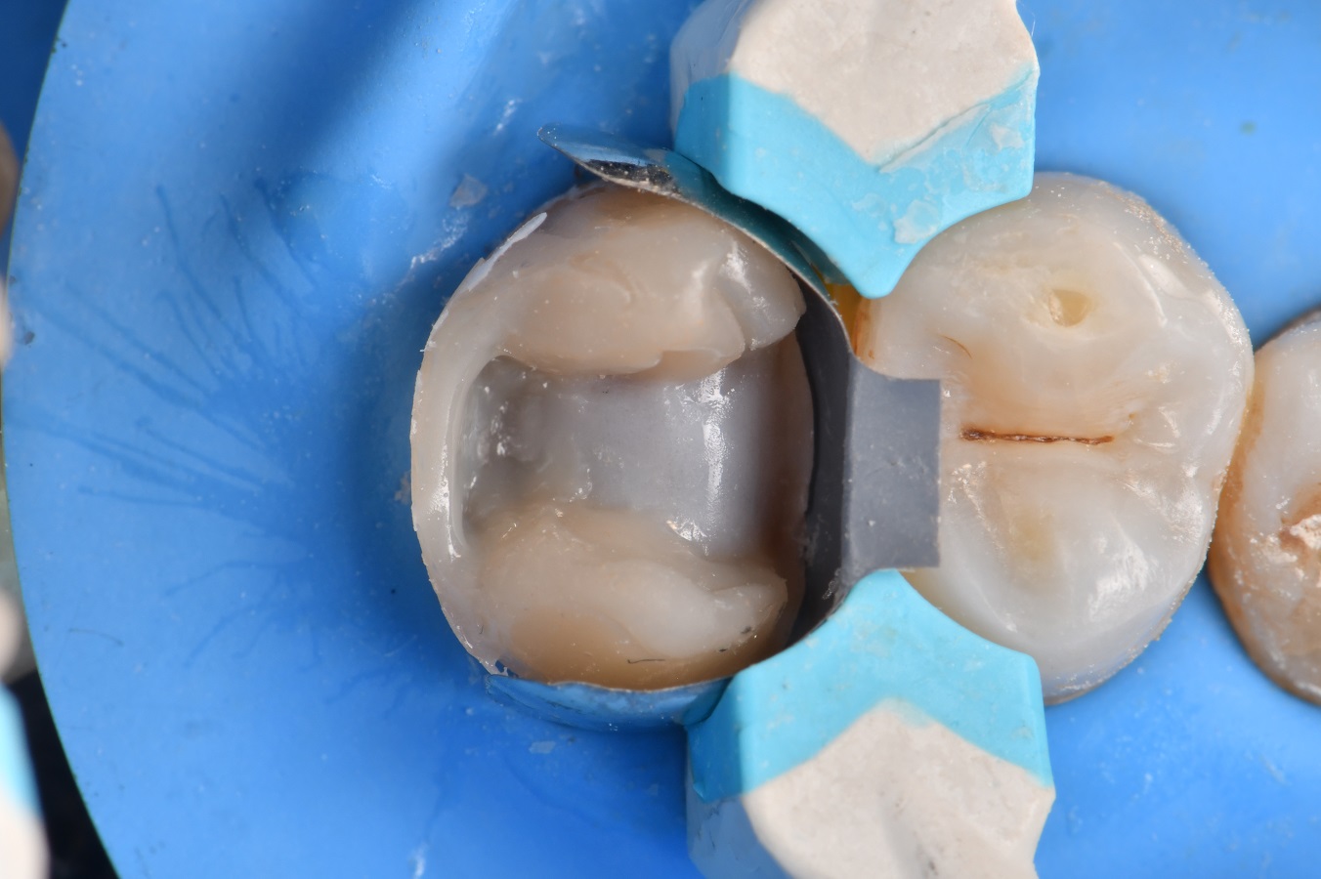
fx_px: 5758
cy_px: 440
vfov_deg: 8.7
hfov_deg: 13.1
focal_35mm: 157
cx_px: 660
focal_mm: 105
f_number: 32
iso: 200
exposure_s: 1/160
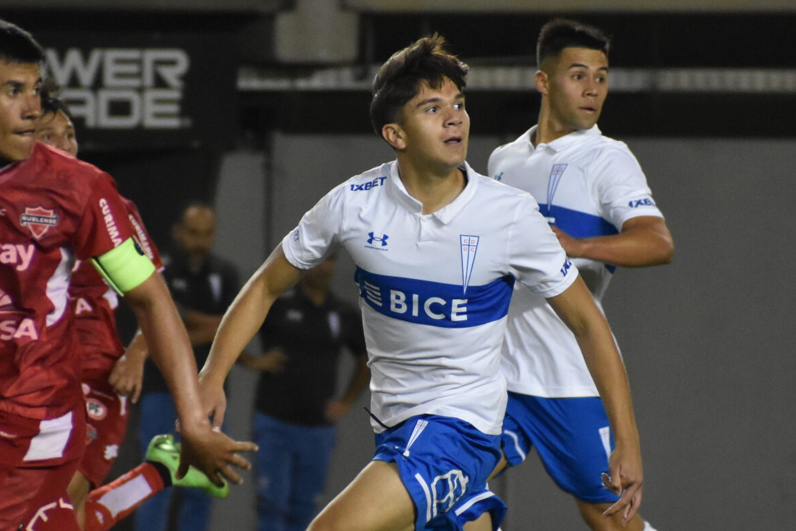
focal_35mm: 816
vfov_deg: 1.7
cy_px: 330
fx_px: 18041
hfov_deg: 2.5
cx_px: 397
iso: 2800
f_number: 6
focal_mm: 250
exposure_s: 1/500
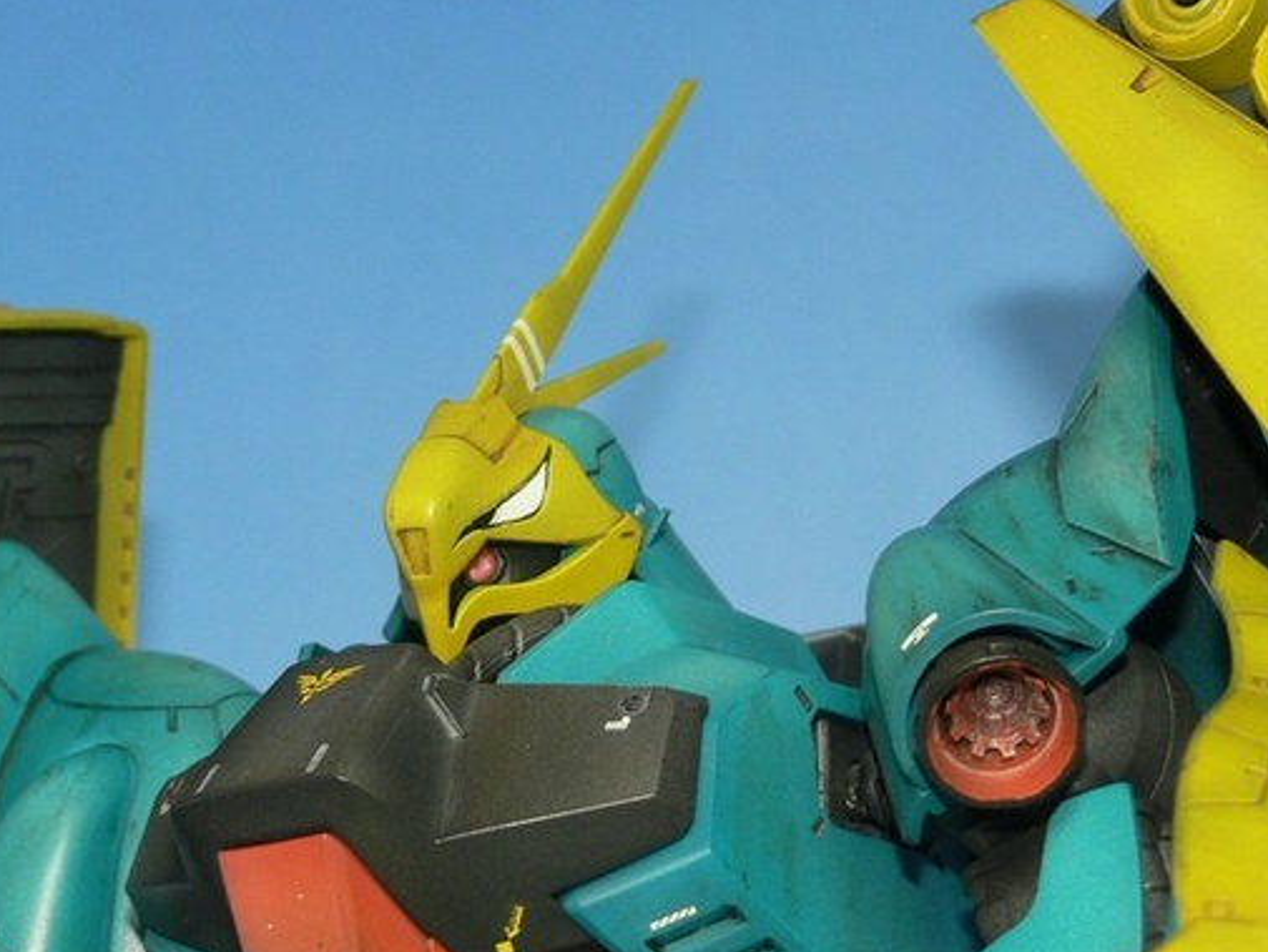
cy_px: 598
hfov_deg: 11.5
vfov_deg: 8.7
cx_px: 470
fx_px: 6265
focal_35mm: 171
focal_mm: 18
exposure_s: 1/50
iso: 100
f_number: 3.2
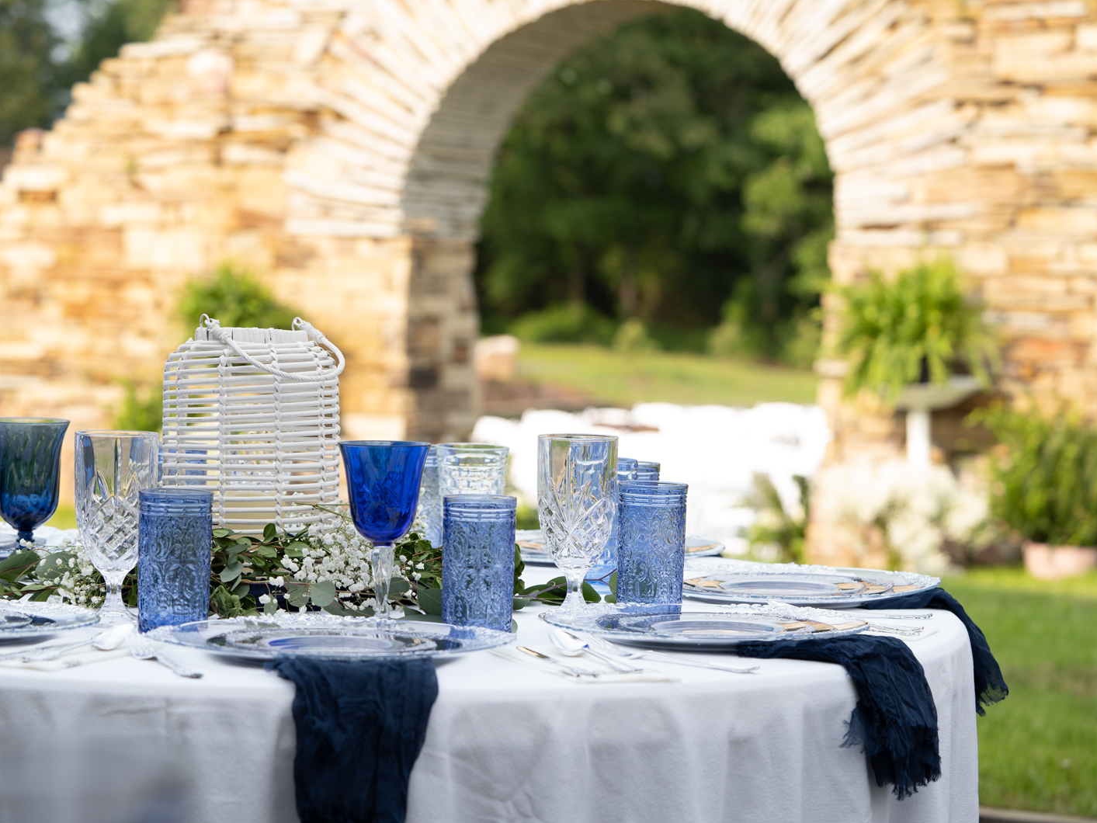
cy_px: 413
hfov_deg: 20.0
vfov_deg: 15.1
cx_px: 496
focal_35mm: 98
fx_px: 3106
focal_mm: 90
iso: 250
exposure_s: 1/400
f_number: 4.5
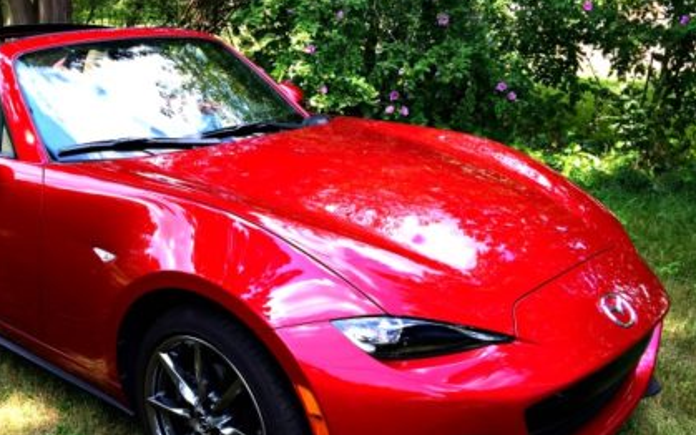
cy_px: 224
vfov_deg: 29.2
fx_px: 835
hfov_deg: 44.4
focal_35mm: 44
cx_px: 216
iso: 32
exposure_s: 1/179
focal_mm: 4.15
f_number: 2.2
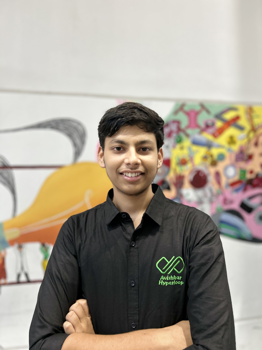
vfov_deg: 67.3
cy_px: 175
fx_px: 262
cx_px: 131
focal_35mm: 26
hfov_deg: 53.1
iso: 250
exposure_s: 1/50
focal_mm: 5.7
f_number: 1.5
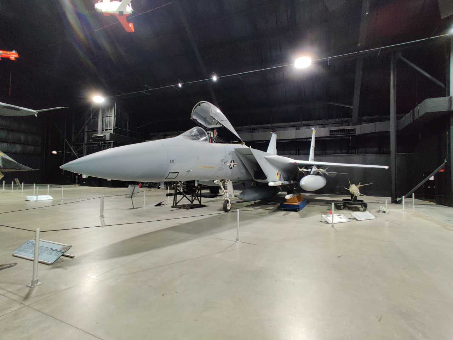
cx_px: 226
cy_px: 170
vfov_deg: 89.9
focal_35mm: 13
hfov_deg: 106.2
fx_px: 170
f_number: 2.2
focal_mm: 2.2
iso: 1000
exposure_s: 1/20
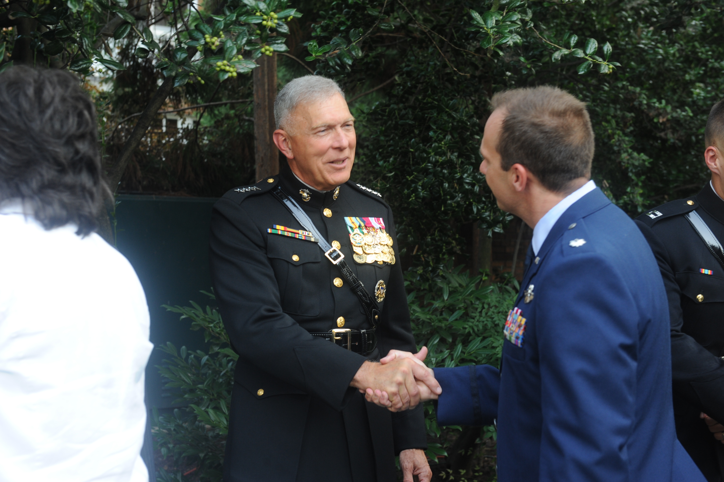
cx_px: 362
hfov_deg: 36.3
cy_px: 241
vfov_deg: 24.6
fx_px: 1106
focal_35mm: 55
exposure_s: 1/80
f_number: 5.6
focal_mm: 55
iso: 800
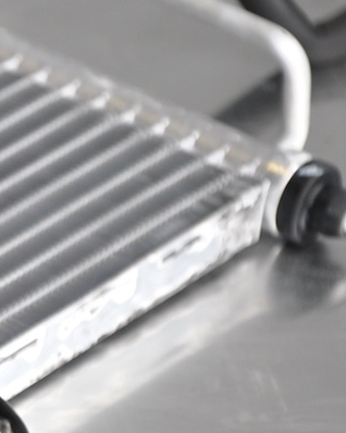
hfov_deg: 4.1
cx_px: -151
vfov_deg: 5.1
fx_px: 4871
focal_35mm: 380
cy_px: 361
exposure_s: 1/125
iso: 640
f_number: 5.6
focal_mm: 105
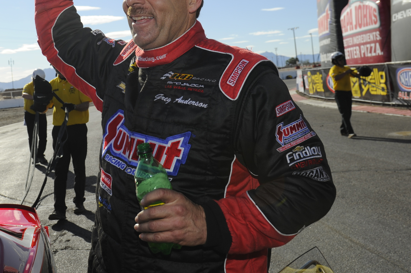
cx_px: 142
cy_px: 74
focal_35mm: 44
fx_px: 502
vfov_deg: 30.1
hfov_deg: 44.0
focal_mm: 24
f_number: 5.6
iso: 200
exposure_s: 1/1000
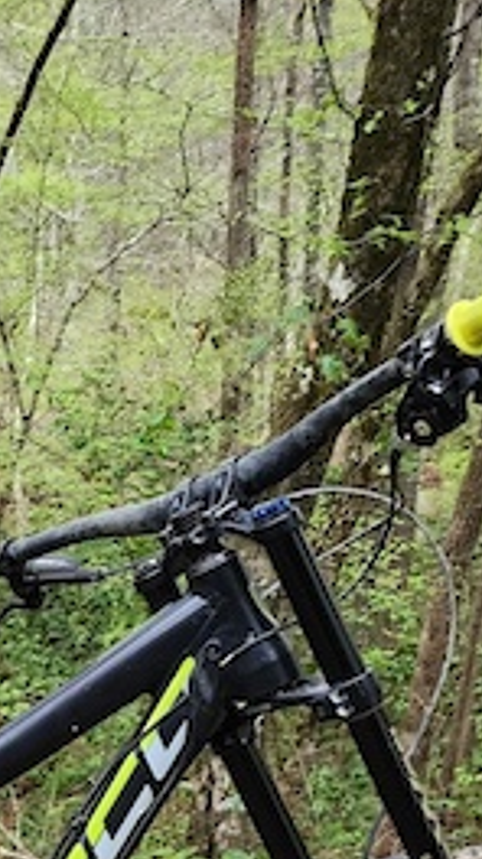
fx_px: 1731
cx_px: -140
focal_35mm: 76
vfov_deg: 26.3
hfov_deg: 15.1
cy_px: 882
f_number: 1.8
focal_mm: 6.4
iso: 200
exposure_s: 1/120
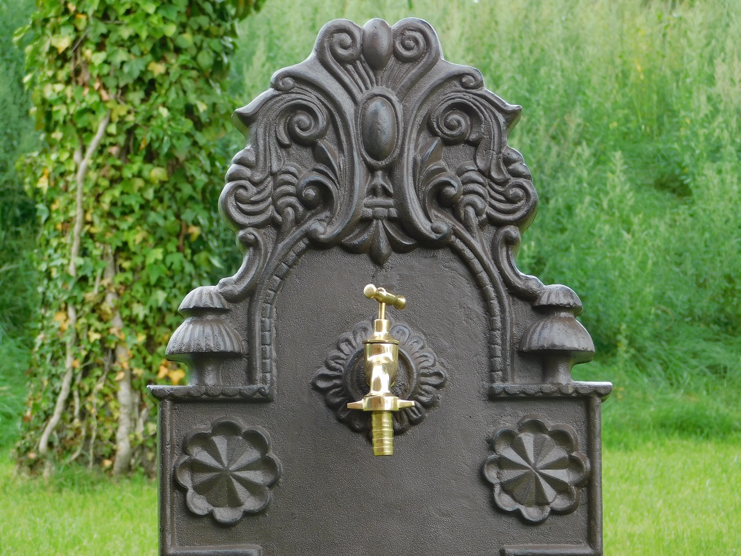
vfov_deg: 8.7
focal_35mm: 170
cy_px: 278
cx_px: 370
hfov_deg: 11.6
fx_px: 3639
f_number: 5.3
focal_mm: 30.1
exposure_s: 1/80
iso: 125
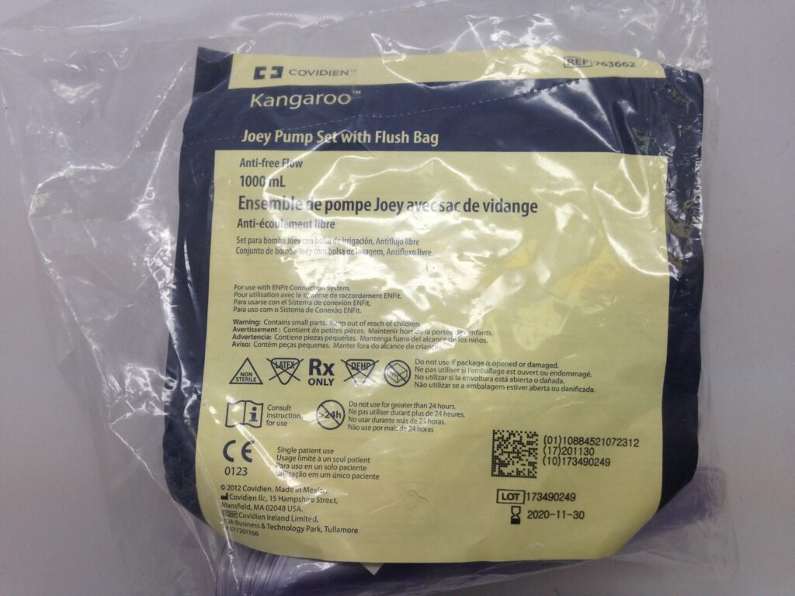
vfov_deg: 42.9
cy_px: 298
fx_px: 758
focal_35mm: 33
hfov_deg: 55.4
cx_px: 398
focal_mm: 4.12
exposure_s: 1/120
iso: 80
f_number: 2.4
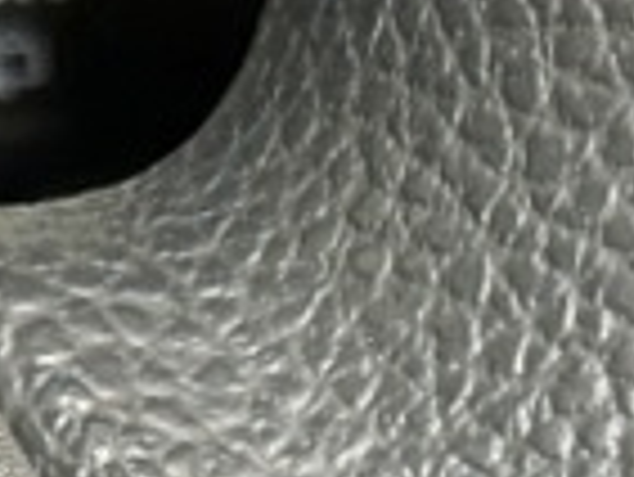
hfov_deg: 5.5
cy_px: 788
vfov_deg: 4.2
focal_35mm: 348
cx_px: -742
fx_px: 6379
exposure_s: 1/40
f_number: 1.78
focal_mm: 6.86
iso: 320
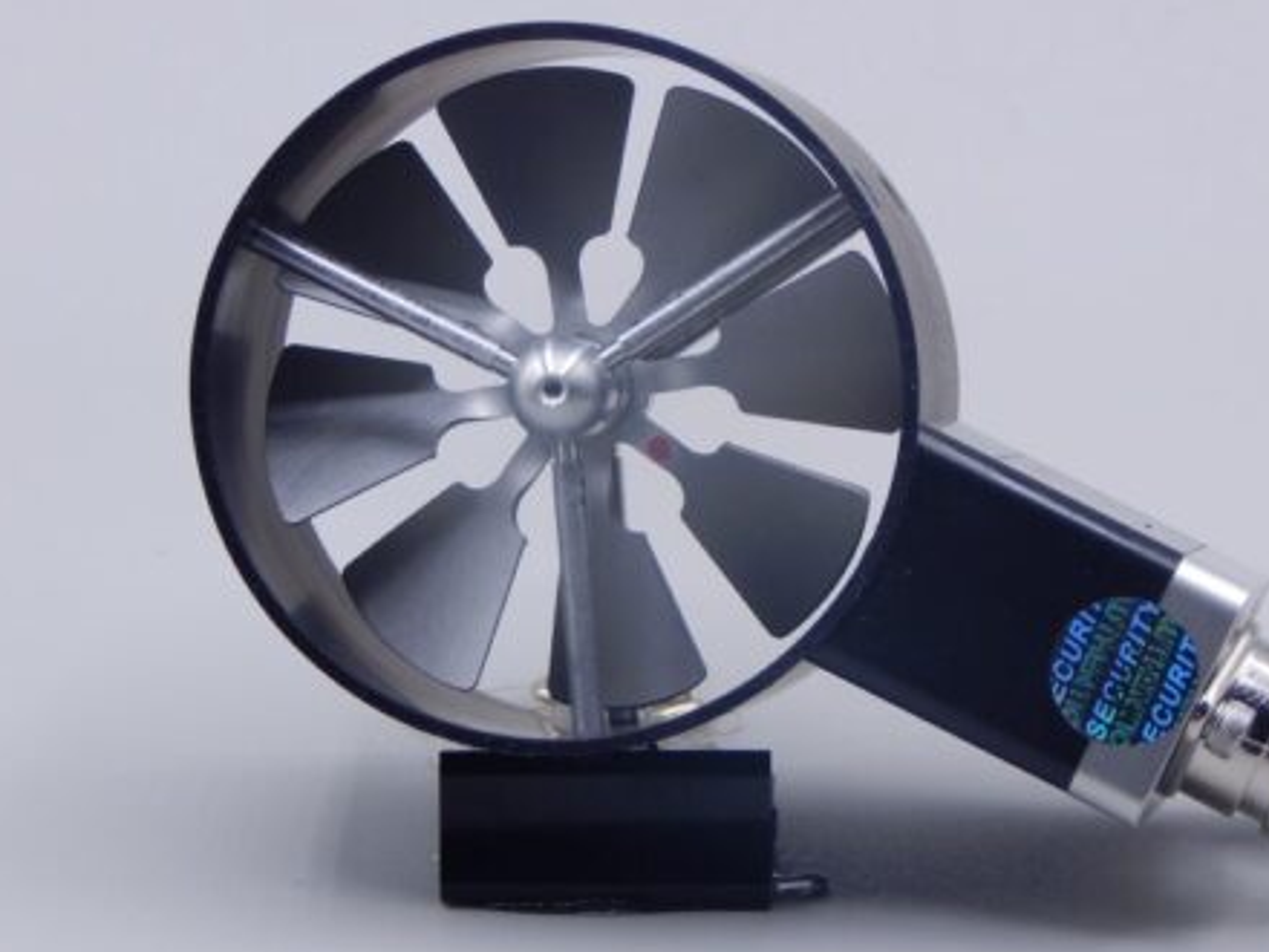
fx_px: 7992
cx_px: 738
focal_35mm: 218
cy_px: 485
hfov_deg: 9.1
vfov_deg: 6.8
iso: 125
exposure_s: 1/100
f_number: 5.1
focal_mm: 28.7
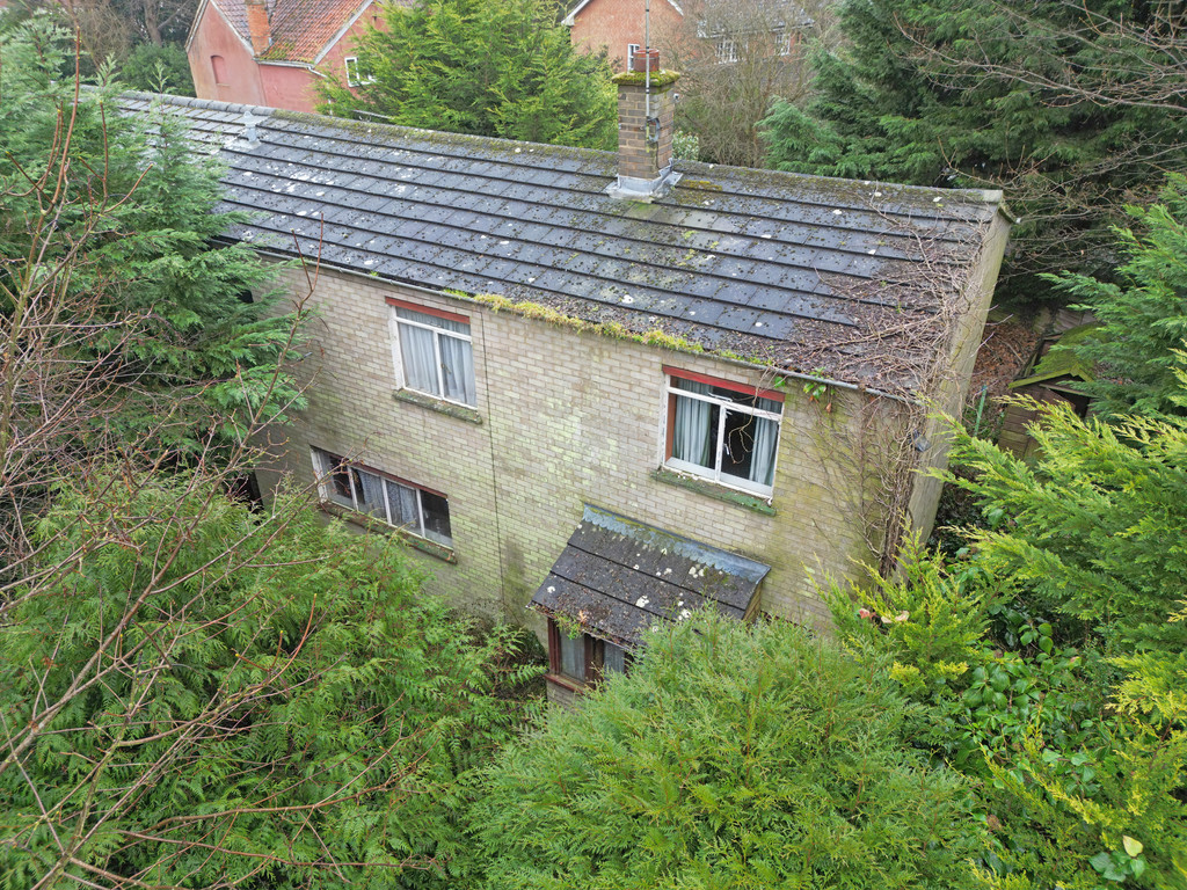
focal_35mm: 24
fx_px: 823
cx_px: 594
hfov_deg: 71.6
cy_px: 445
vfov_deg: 56.8
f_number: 1.7
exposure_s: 1/100
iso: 110
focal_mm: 6.72
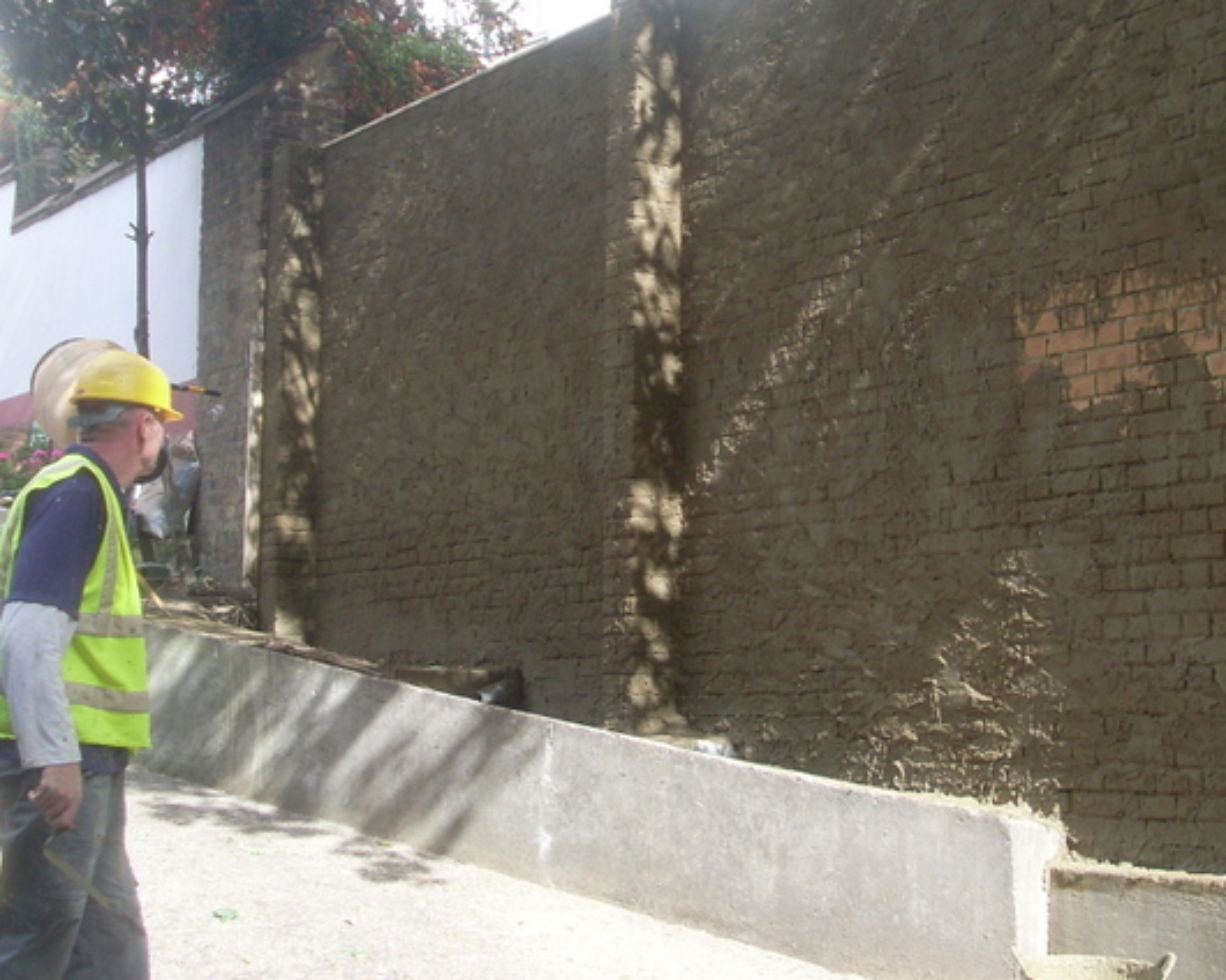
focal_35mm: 56
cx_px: 833
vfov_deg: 27.1
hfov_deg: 33.2
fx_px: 2032
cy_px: 388
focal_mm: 6.3
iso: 80
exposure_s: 1/350
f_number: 3
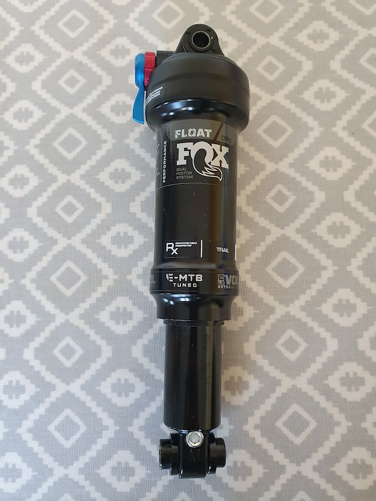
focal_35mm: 26
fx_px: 377
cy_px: 250
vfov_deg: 67.3
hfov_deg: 53.1
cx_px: 188
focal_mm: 4.32
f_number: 2.4
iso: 640
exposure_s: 1/50
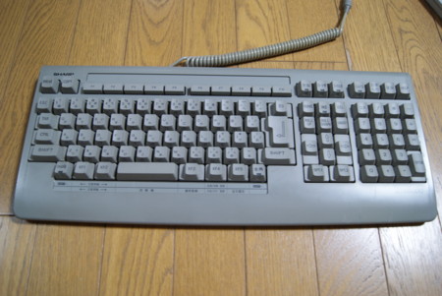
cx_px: 221
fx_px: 369
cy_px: 148
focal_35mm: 30
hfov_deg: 61.9
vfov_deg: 43.7
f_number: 3.5
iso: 400
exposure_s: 1/8
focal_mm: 20
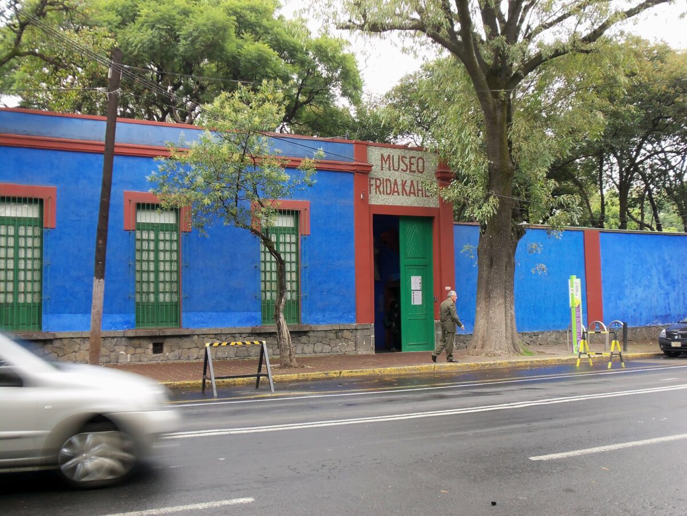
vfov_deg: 38.7
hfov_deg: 50.1
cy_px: 258
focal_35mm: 37
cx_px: 344
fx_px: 734
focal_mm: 6.7
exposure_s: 1/60
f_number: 3.6
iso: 100
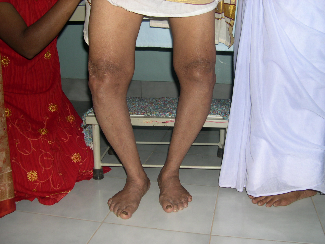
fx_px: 357
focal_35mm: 38
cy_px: 122
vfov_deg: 37.7
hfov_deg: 49.0
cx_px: 162
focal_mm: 8
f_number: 2.8
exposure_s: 1/60
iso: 100
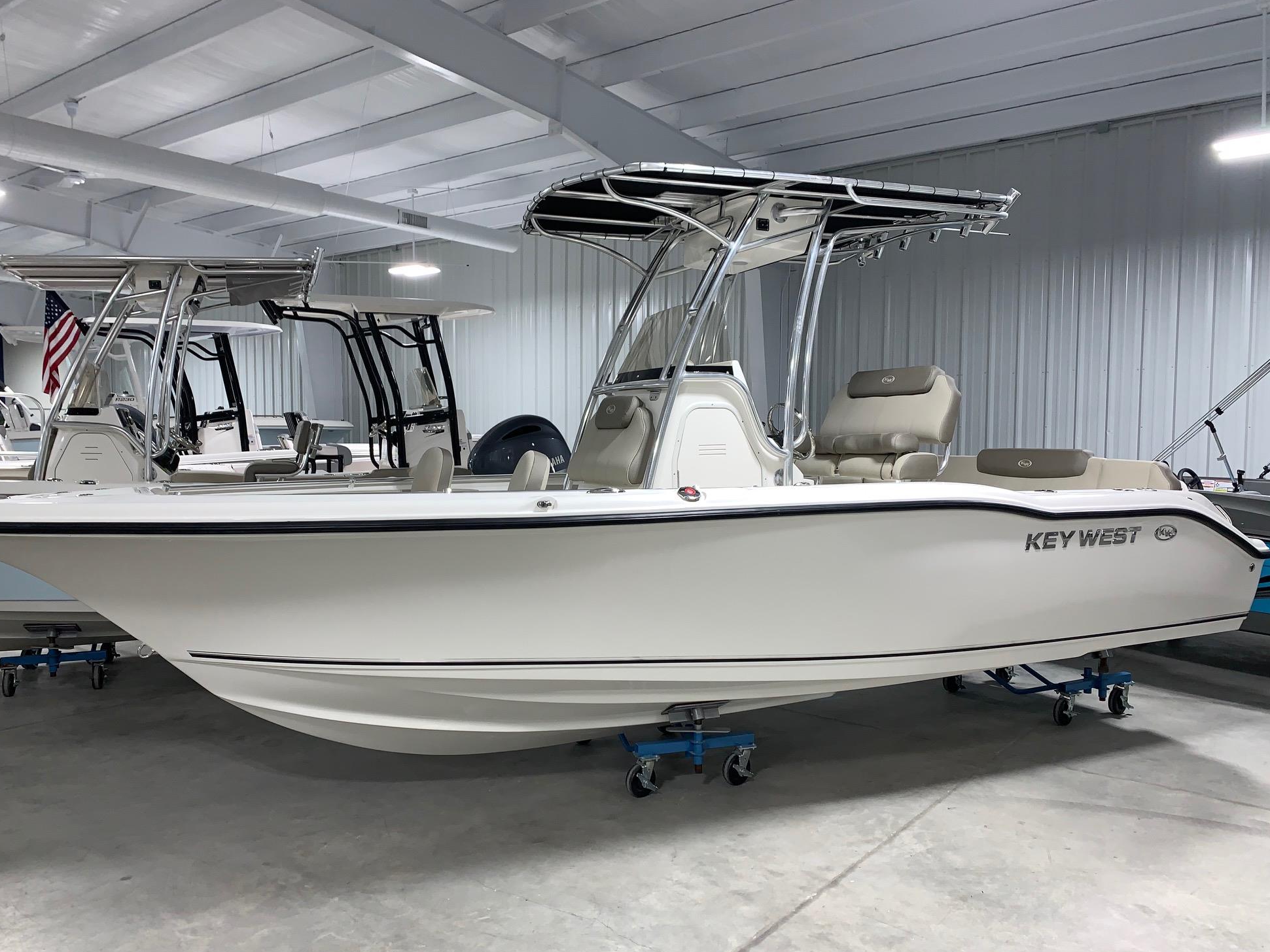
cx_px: 612
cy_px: 492
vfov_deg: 51.3
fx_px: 991
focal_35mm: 27
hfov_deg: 65.3
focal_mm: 4.25
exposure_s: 1/33
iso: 32
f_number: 1.8
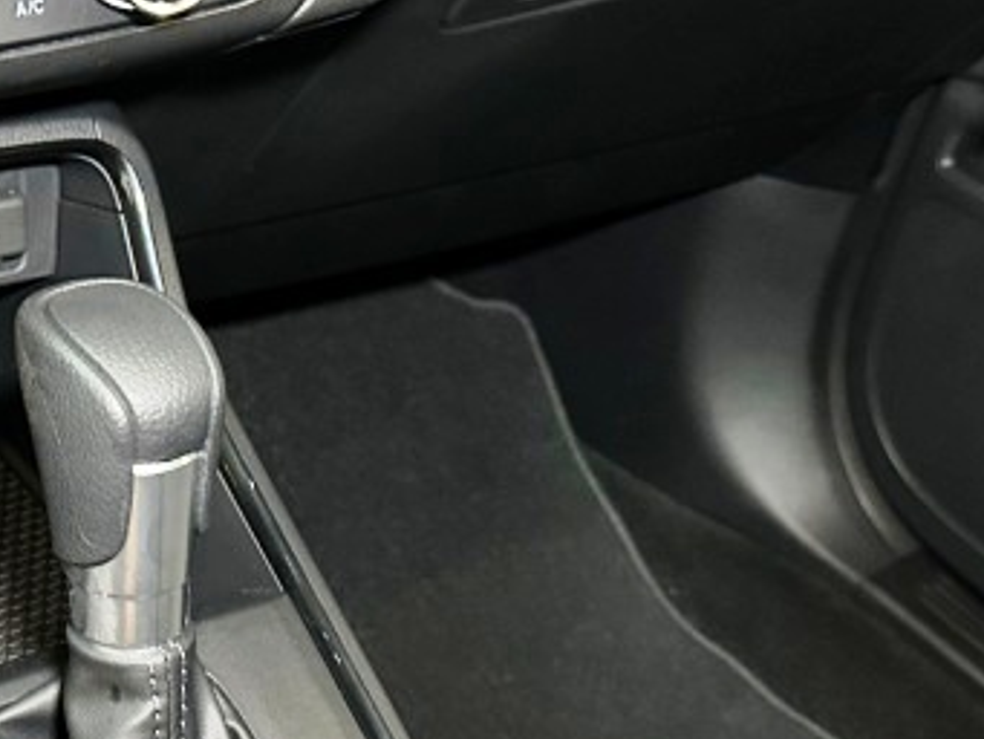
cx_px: 254
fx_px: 2047
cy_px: 551
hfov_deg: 26.7
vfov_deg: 20.3
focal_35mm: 72
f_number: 1.78
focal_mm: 6.86
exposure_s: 1/30
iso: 1000
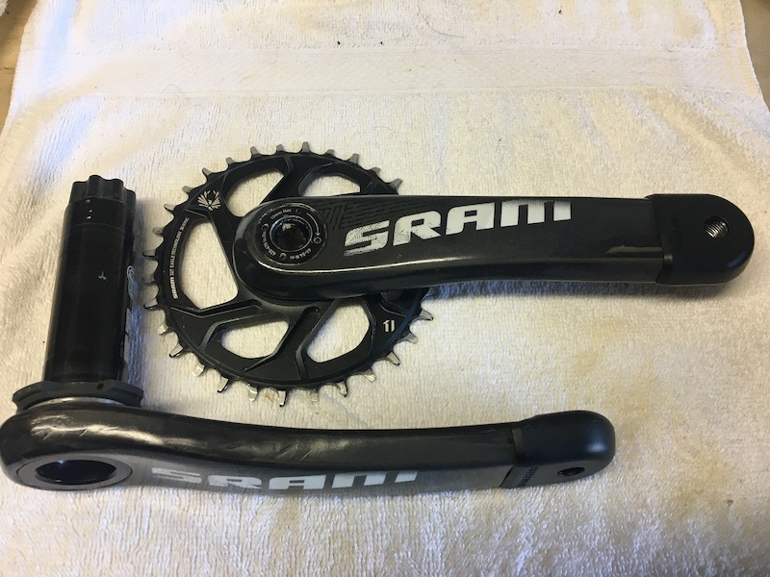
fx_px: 645
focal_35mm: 29
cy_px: 288
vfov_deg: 48.2
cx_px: 385
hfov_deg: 61.7
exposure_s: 1/30
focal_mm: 4.15
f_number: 2.2
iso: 25
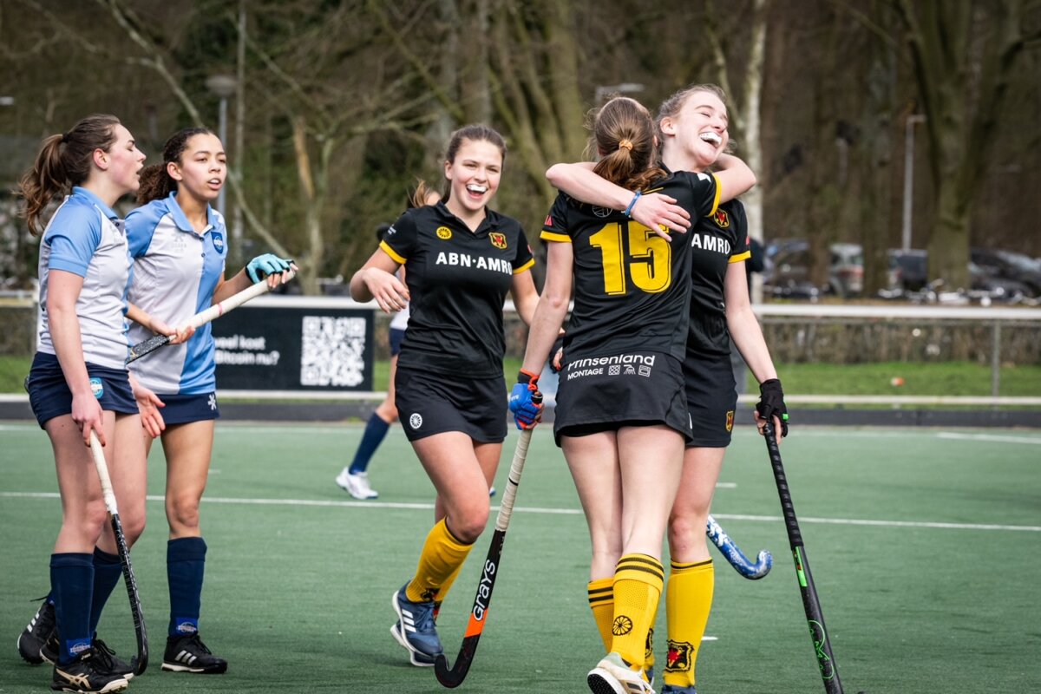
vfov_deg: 7.6
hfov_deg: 11.4
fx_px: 5205
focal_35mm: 180
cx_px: 520
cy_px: 347
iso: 1800
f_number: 8
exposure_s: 1/1250
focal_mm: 180
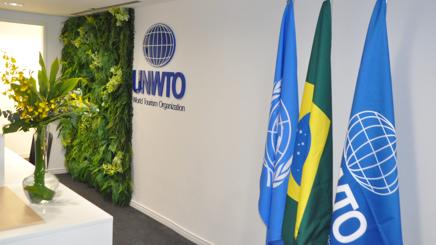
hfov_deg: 56.6
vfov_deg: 33.7
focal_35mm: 35
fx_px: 405
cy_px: 103
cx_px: 221
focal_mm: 22
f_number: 5.6
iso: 2500
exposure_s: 1/80
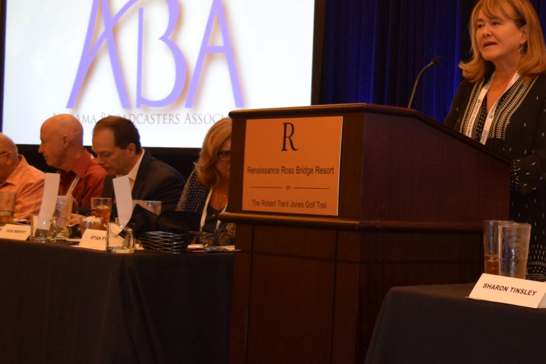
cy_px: 169
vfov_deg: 18.2
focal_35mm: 75
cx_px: 552
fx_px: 1138
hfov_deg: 25.6
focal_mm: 22
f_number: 3.8
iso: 1600
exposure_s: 1/60
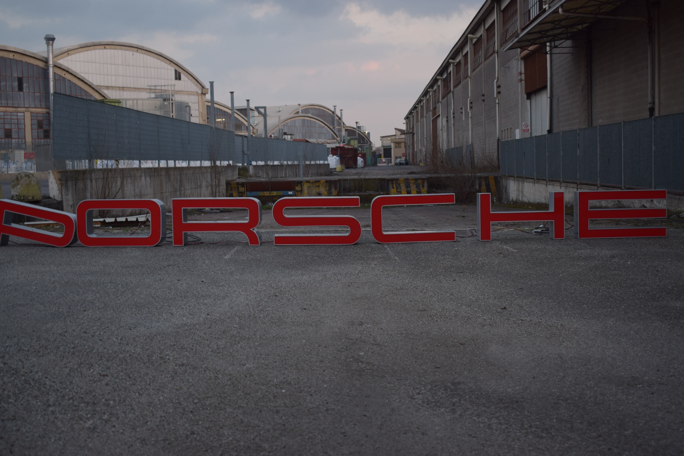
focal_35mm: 44
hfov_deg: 44.5
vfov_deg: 30.5
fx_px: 836
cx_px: 333
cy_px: 221
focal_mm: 28
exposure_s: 1/60
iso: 200
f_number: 4.2
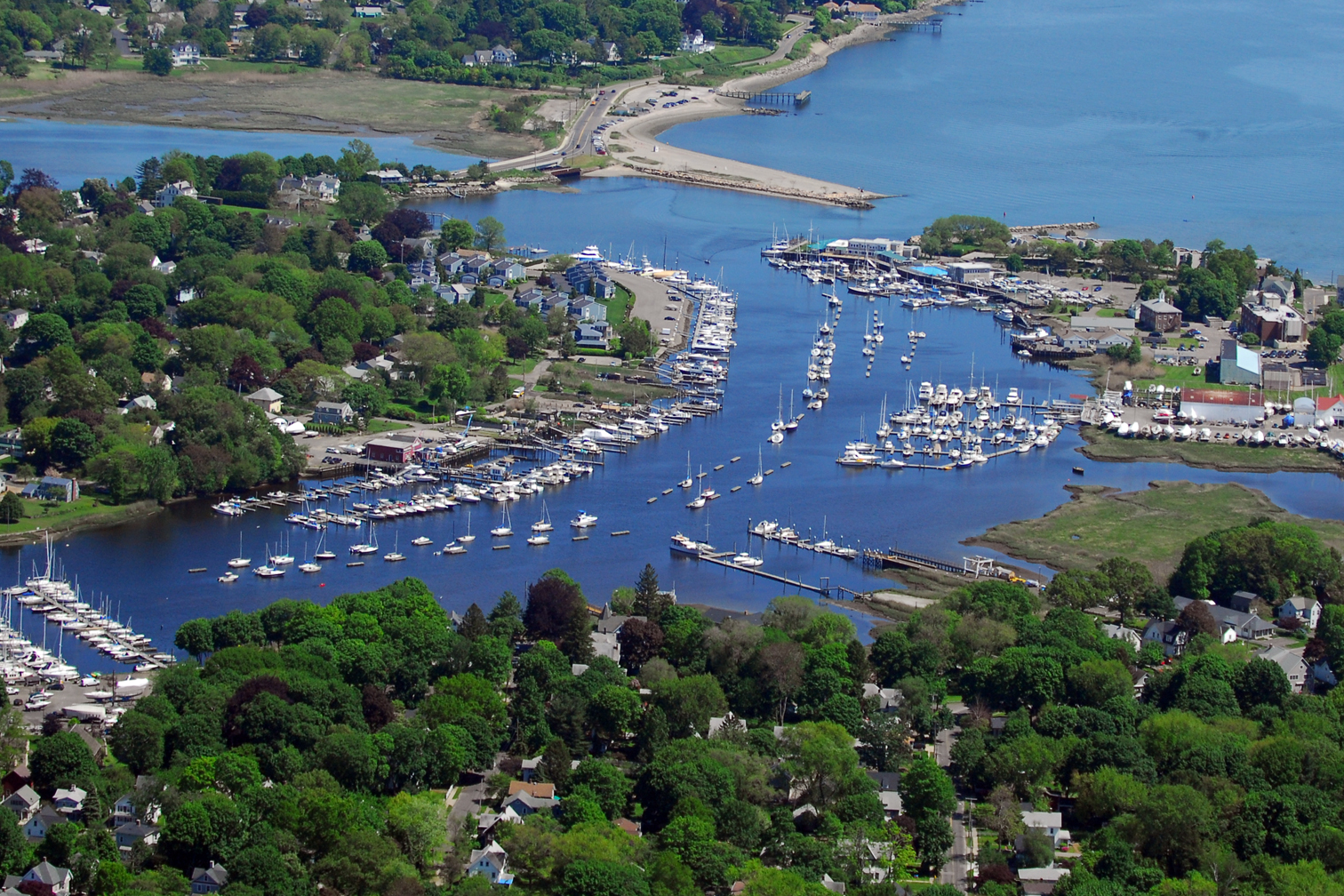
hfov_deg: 16.4
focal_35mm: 125
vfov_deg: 11.0
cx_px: 778
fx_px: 4666
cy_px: 412
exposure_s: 1/5000
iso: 320
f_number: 2.8
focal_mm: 70
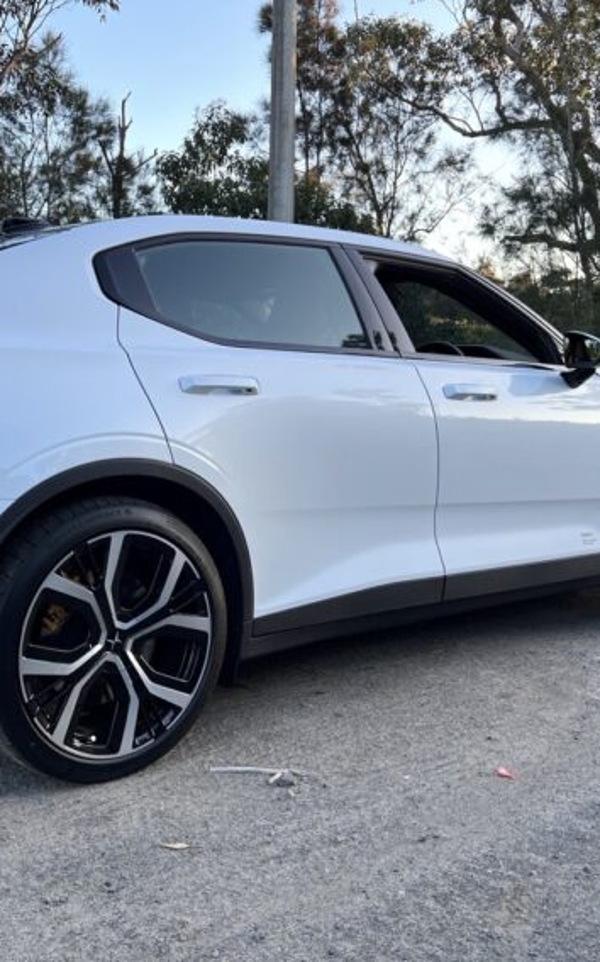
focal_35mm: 37
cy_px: 483
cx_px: 170
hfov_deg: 33.9
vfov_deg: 52.8
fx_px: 969
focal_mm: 5.7
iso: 50
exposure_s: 1/404
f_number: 1.5
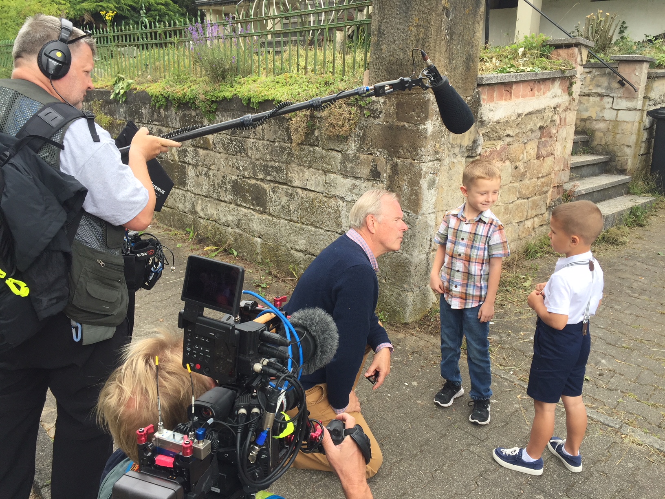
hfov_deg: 61.7
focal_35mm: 29
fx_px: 557
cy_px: 250
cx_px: 332
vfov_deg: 48.2
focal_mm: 4.15
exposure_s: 1/297
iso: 32
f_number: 2.2
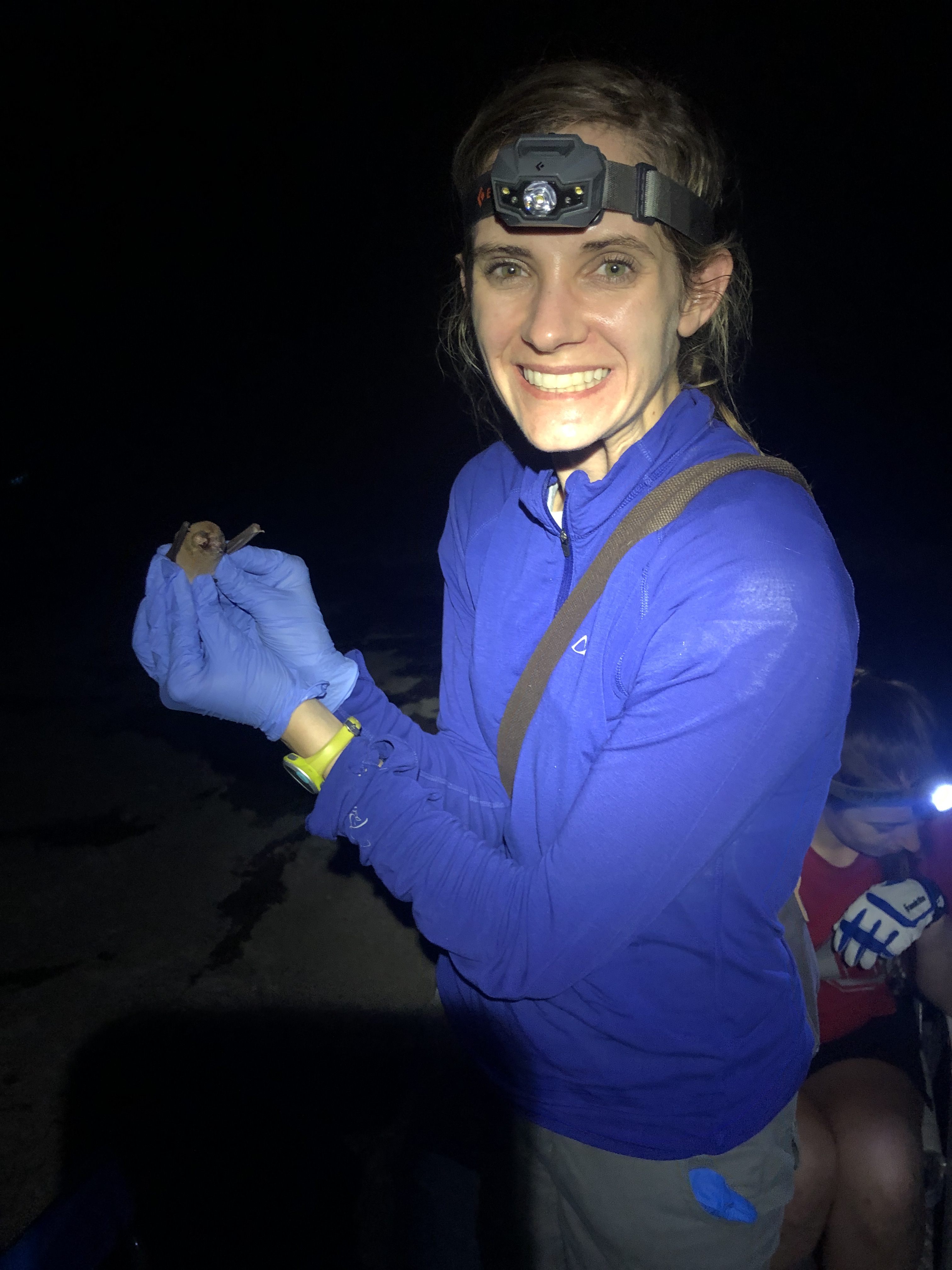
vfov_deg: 63.4
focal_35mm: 28
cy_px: 635
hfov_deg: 49.7
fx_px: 1027
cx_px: 476
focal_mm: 4
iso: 64
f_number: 1.8
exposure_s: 1/16
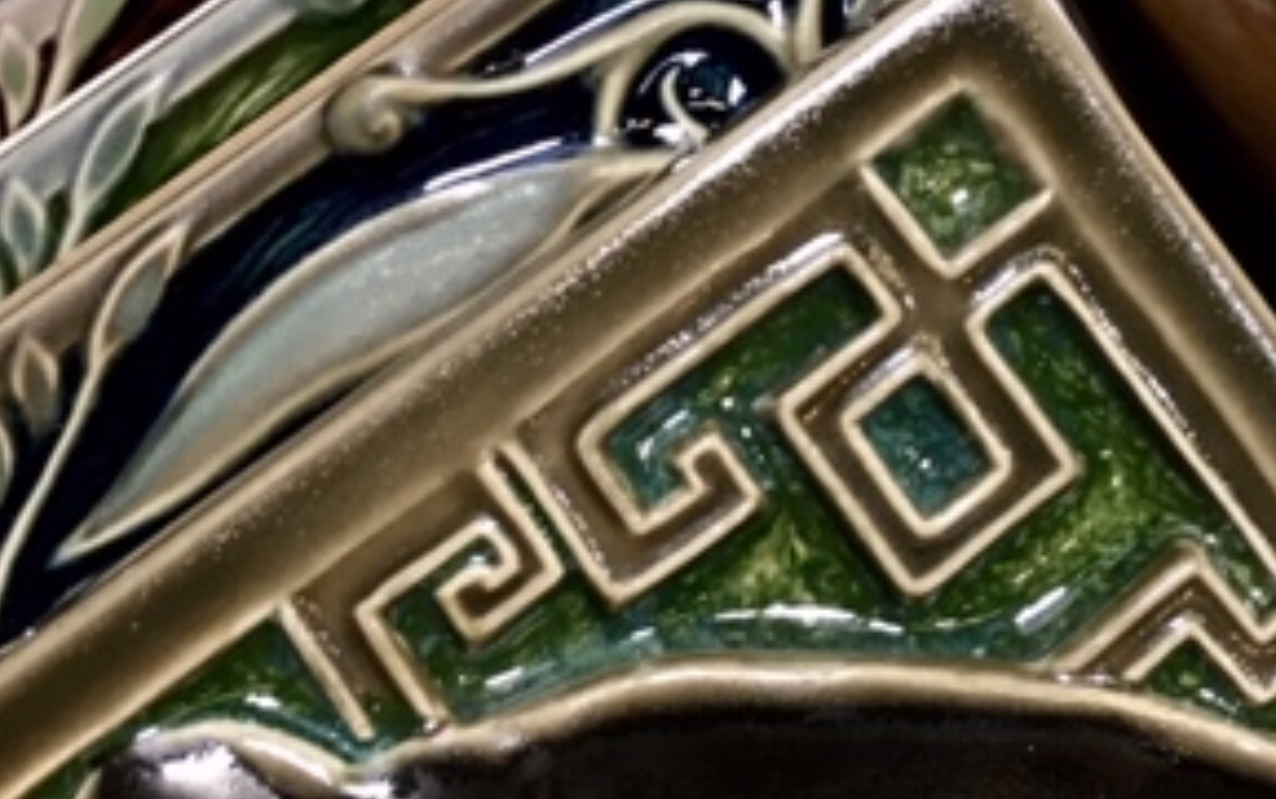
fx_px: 2366
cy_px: 137
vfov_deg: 18.9
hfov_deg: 30.2
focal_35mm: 68
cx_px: 680
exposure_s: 1/30
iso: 64
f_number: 2.2
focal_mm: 4.15
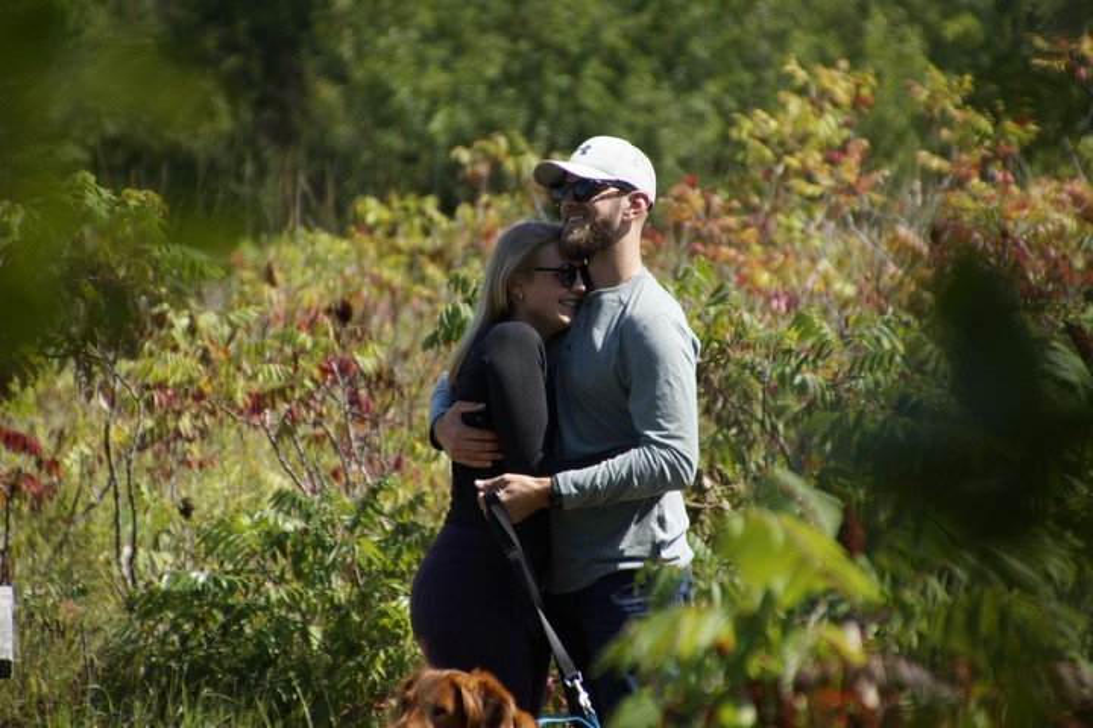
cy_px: 364
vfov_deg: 3.3
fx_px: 12751
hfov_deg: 4.9
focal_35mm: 420
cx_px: 546
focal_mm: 280
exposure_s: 1/500
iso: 160
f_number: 6.3
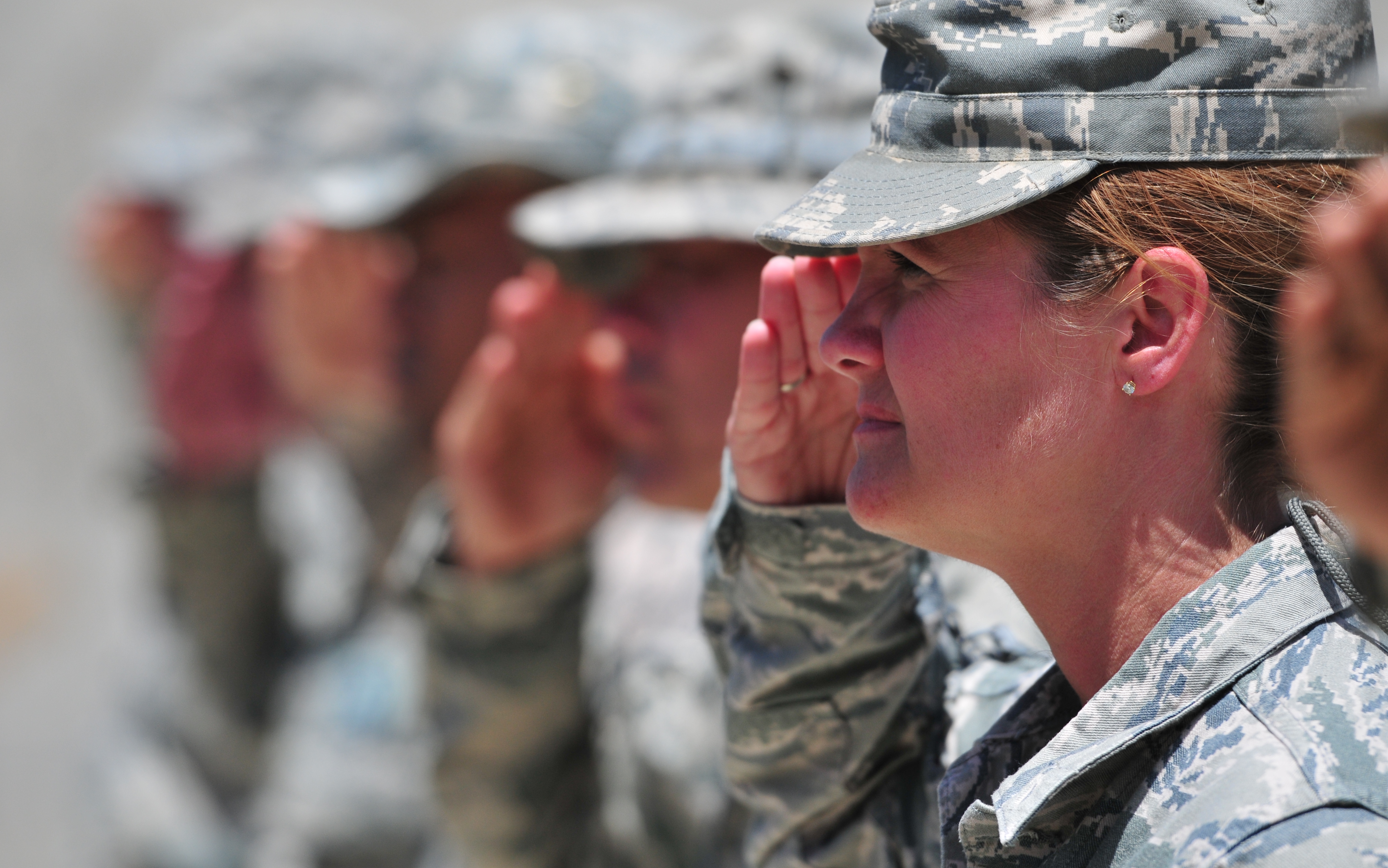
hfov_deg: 6.9
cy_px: 419
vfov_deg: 4.3
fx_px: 11575
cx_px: 693
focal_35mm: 306
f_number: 3.2
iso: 200
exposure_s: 1/3200
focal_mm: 200
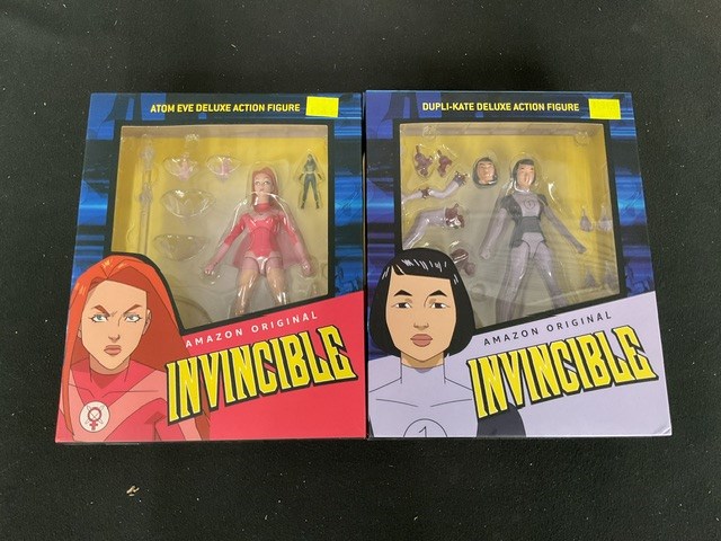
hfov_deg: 61.7
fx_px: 604
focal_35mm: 29
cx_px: 360
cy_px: 270
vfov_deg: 48.2
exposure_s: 1/60
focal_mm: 3
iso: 160
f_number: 1.8
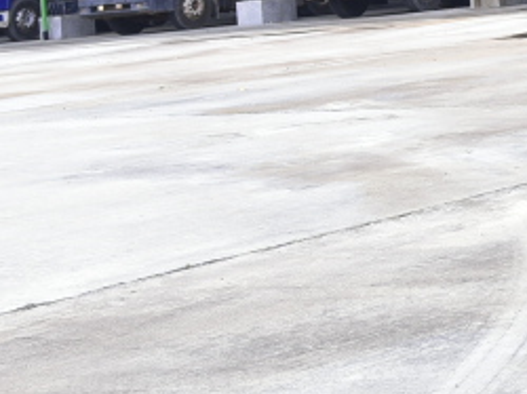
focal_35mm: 148
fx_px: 2251
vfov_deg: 9.5
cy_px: -333
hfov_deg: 12.6
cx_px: 826
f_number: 5.6
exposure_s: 1/160
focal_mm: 30
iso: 64
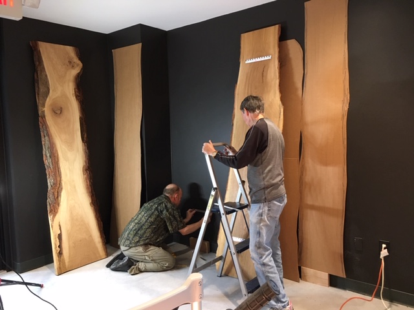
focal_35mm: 29
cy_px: 155
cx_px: 207
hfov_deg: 61.7
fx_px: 347
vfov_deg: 48.2
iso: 125
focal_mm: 4.15
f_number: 2.2
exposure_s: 1/30
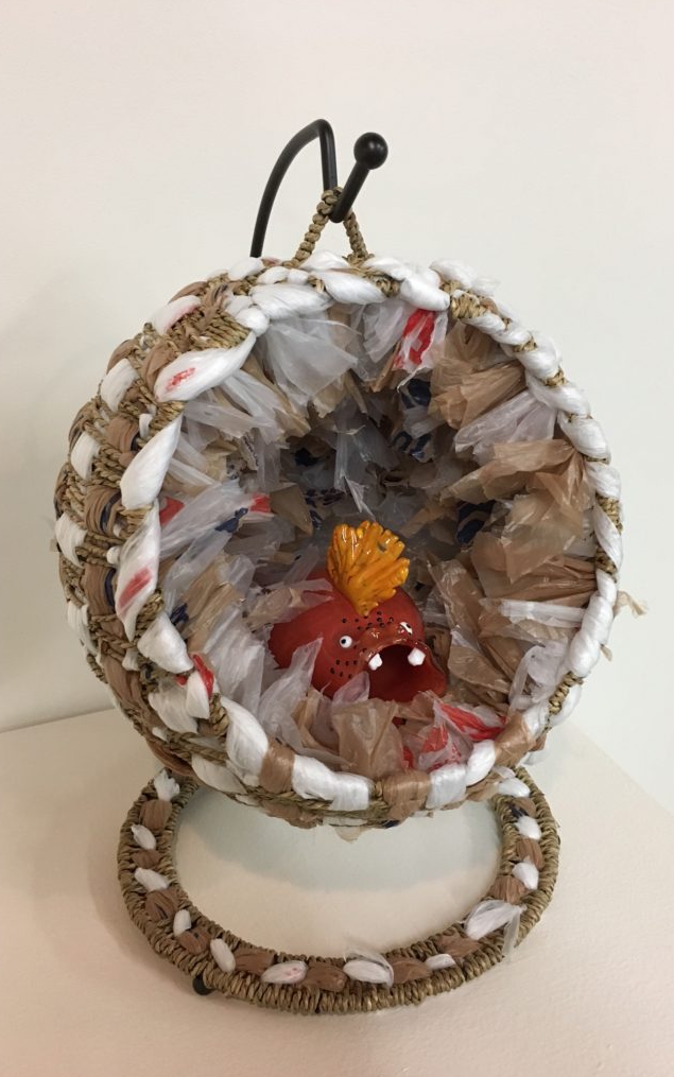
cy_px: 538
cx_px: 359
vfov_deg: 61.2
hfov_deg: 40.6
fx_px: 910
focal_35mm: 31
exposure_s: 1/30
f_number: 2.2
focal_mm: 4.15
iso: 160
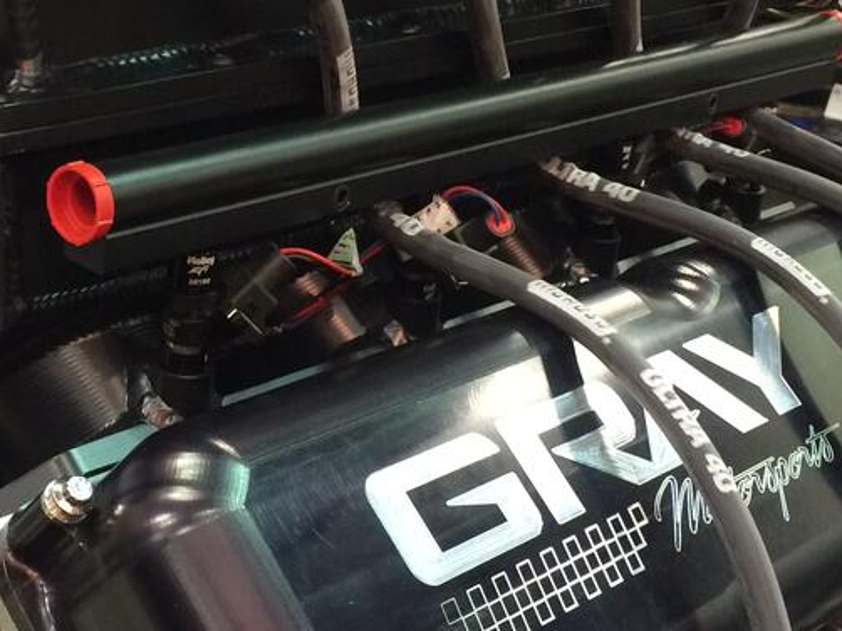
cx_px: 226
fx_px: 1799
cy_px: 242
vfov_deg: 19.9
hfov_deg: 26.1
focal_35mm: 74
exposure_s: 1/30
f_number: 2.2
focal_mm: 4.15
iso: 160
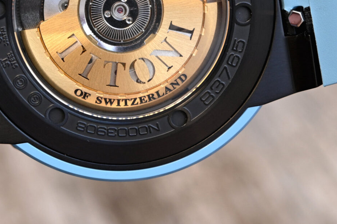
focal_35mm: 132
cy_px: -2
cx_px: 109
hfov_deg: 15.5
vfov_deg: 10.3
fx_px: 1235
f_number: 7.1
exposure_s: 1/125
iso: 400
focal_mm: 60
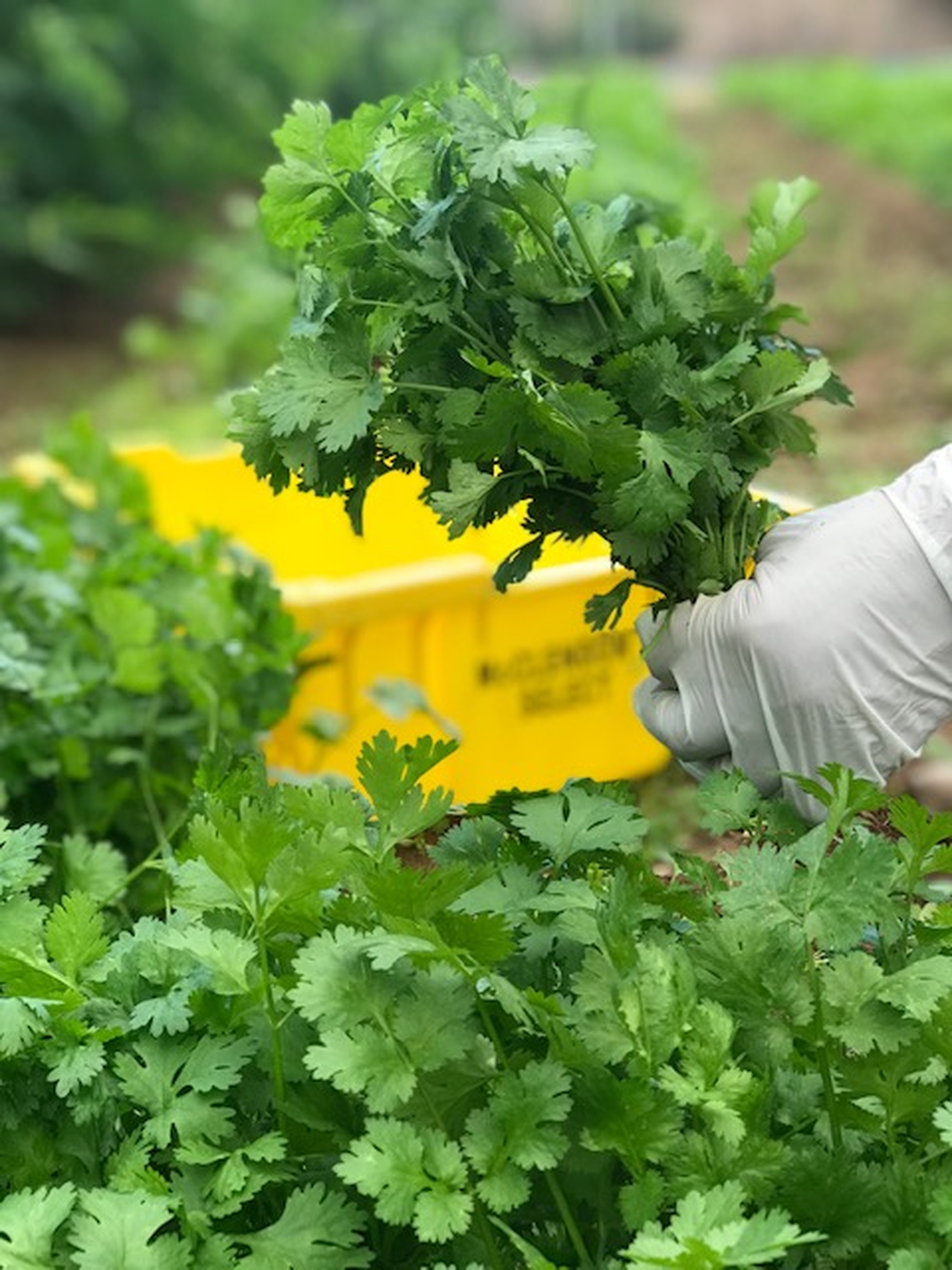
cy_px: 635
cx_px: 476
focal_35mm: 57
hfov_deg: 25.7
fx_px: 2090
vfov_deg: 33.8
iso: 32
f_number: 2.8
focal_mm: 6.6
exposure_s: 1/60
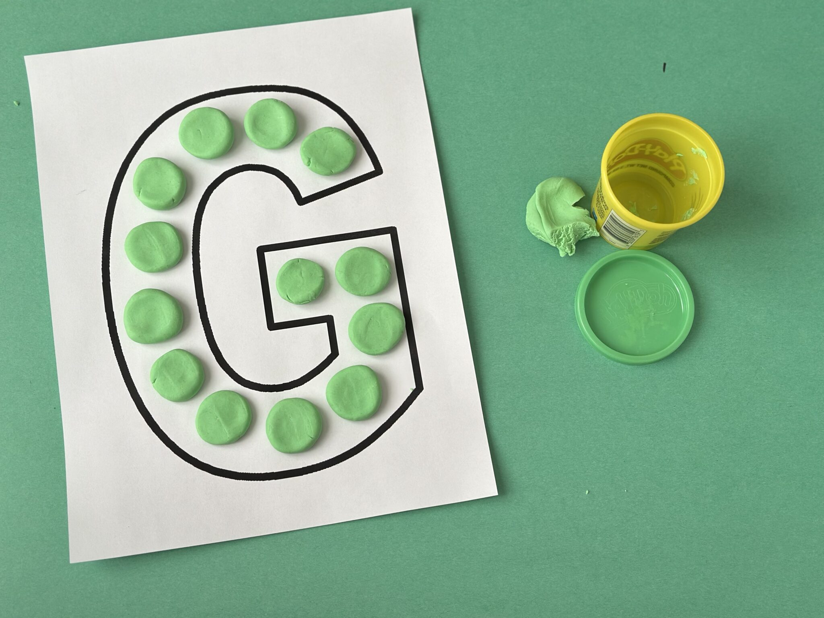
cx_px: 412
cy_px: 309
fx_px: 1143
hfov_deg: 39.7
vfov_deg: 30.3
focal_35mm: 48
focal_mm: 6.86
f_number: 1.78
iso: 125
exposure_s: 1/87
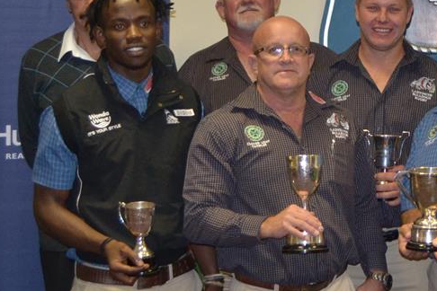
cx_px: 531
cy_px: 90
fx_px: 1335
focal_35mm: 110
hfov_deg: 17.7
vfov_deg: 12.4
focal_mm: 22
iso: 800
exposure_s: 1/30
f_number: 3.8
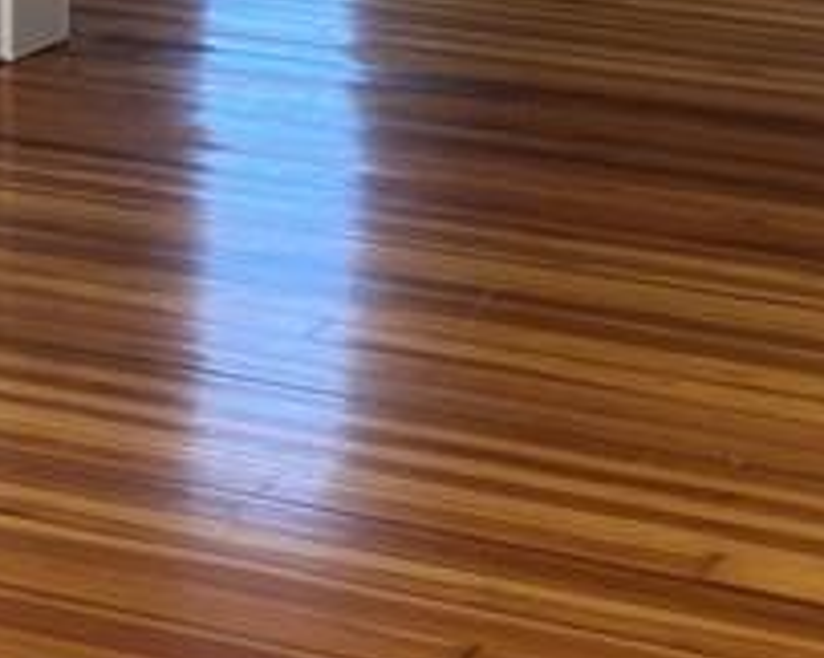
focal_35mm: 128
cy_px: -524
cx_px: 345
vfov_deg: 11.2
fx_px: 3119
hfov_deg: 15.0
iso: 64
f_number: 1.6
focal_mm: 5.1
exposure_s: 1/143
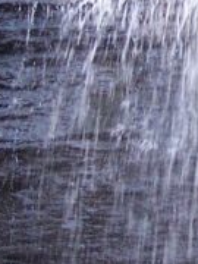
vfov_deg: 9.1
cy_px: 59
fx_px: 1647
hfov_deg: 6.8
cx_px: 261
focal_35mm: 216
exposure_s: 1/30
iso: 140
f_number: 2.8
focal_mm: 6.3
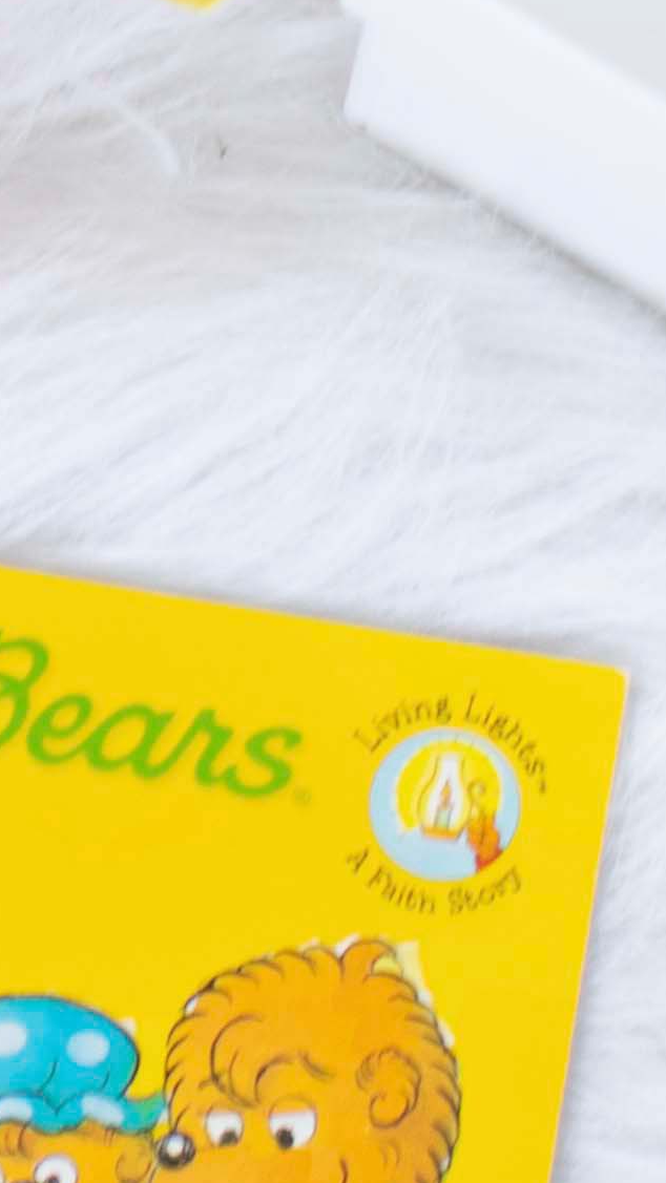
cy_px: 181
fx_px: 9191
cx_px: 43
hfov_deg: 4.1
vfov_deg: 7.4
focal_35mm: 293
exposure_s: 1/30
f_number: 4
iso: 200
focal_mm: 35
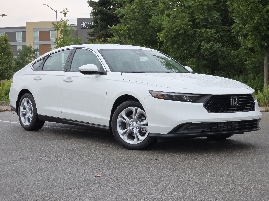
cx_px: 134
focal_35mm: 69
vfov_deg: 21.3
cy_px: 100
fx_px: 536
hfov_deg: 28.2
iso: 50
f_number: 2.4
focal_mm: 7.9
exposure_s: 1/726
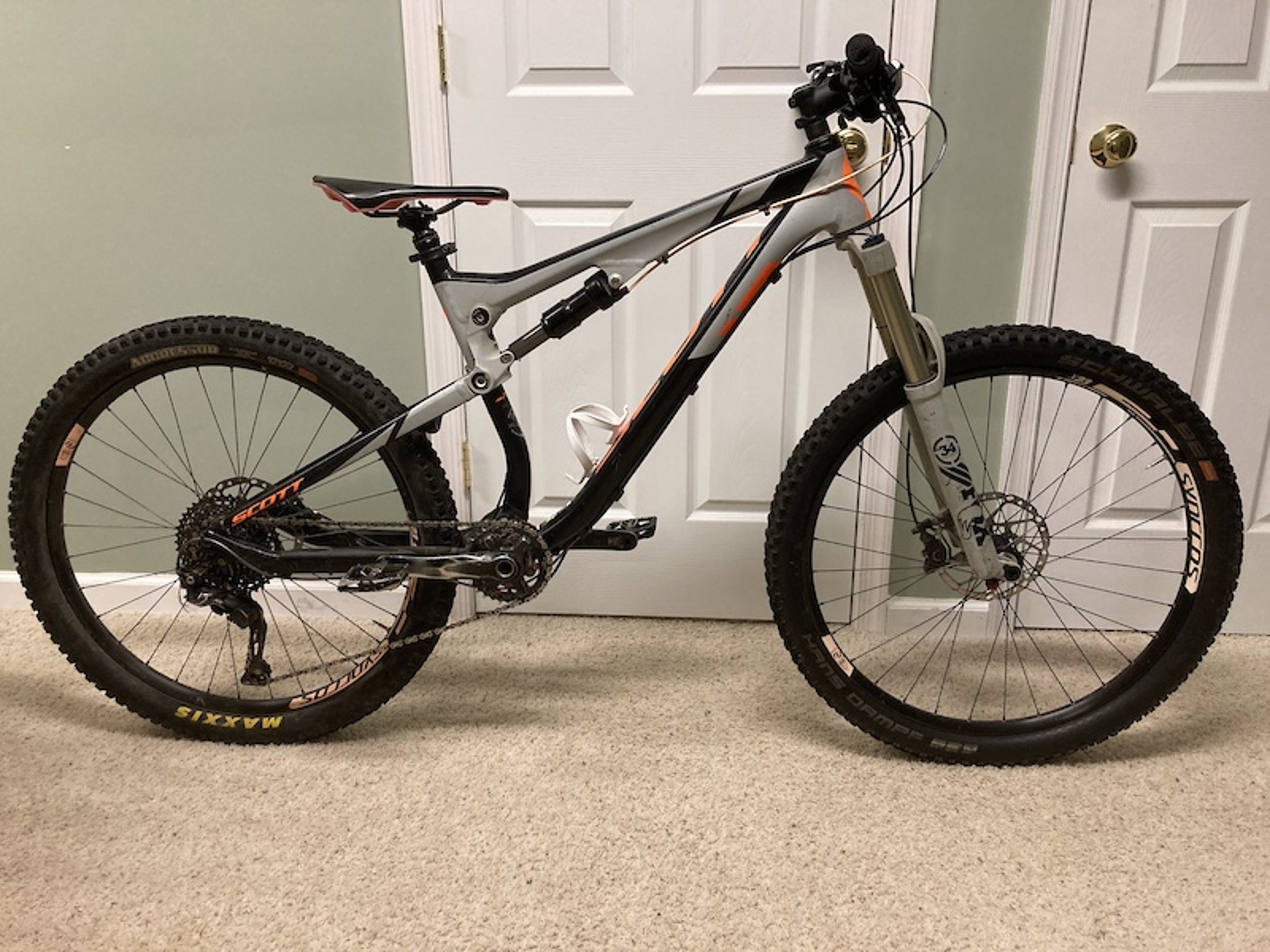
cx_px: 635
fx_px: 1027
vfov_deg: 49.7
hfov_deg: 63.4
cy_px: 476
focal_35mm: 28
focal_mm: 3.99
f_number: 1.8
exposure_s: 1/60
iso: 200
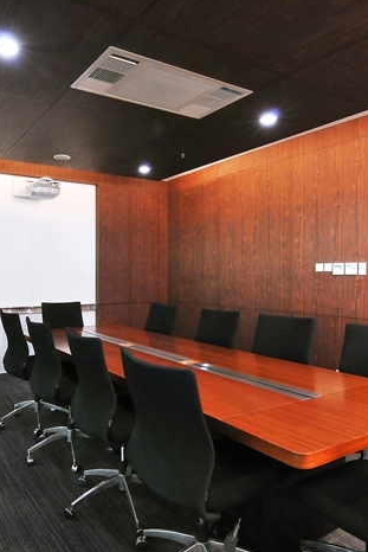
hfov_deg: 49.1
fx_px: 395
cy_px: 272
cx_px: 124
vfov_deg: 69.8
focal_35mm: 26
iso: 1000
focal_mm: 11
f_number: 13
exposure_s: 1/4
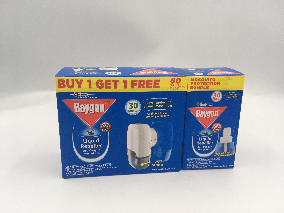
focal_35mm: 29
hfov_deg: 61.7
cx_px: 142
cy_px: 106
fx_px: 238
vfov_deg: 48.2
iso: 40
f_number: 2.2
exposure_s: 1/120
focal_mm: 4.15
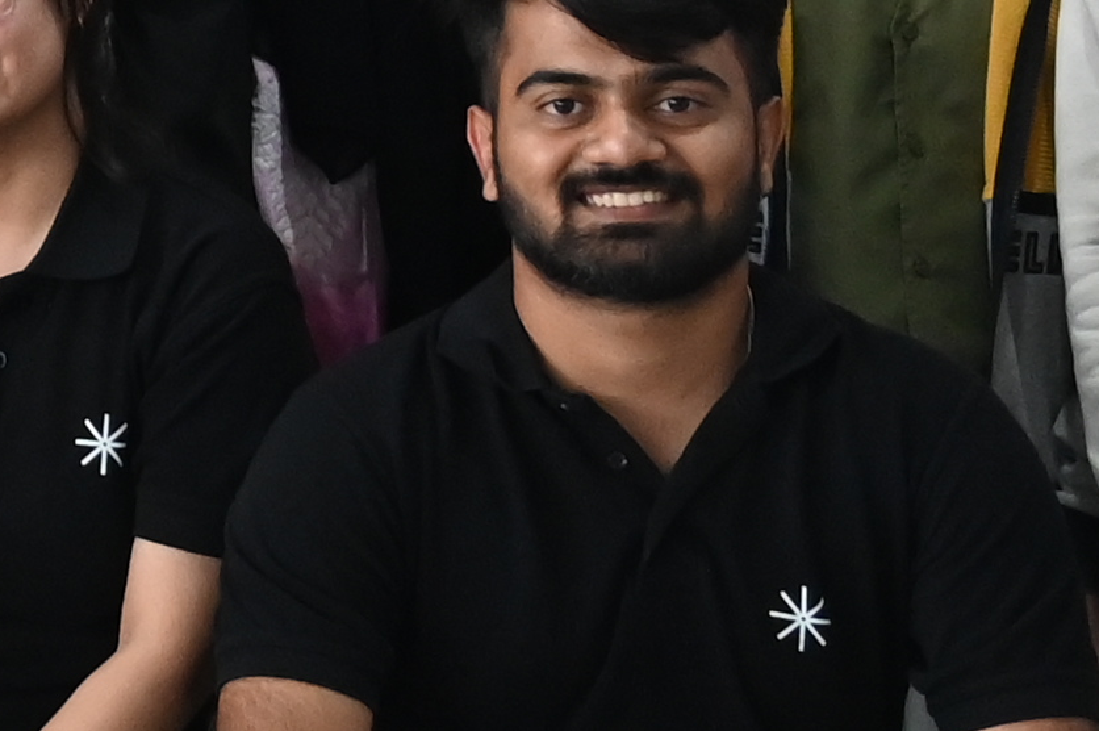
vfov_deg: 6.2
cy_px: -521
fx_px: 6619
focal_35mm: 217
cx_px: -1512
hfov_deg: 8.7
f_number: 4
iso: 2200
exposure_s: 1/125
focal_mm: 30
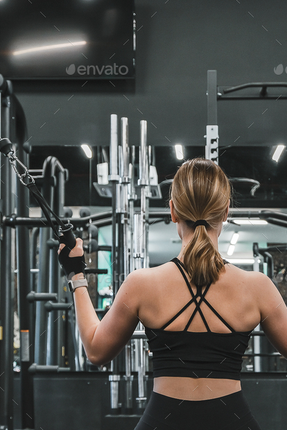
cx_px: 199
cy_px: 272
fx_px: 921
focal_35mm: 77
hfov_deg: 17.7
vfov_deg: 26.2
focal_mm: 35.8
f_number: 4.5
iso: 400
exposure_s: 1/25
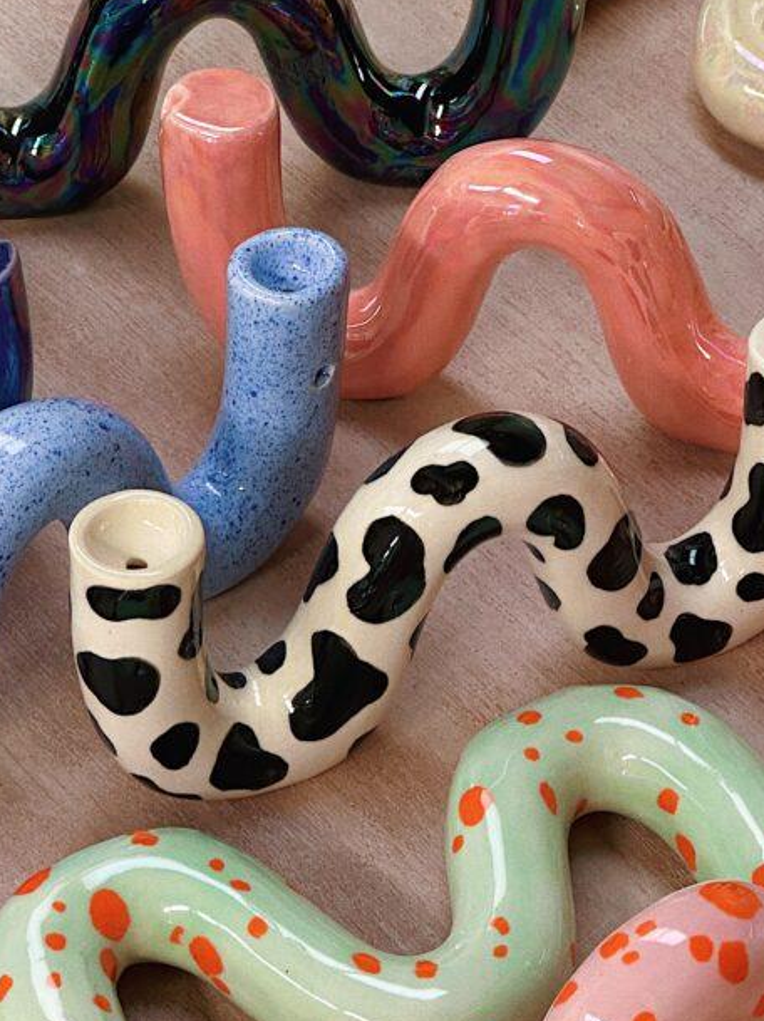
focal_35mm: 135
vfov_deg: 14.6
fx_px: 3977
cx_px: 389
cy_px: 690
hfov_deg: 11.0
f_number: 2.8
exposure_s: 1/99
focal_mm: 9
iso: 200
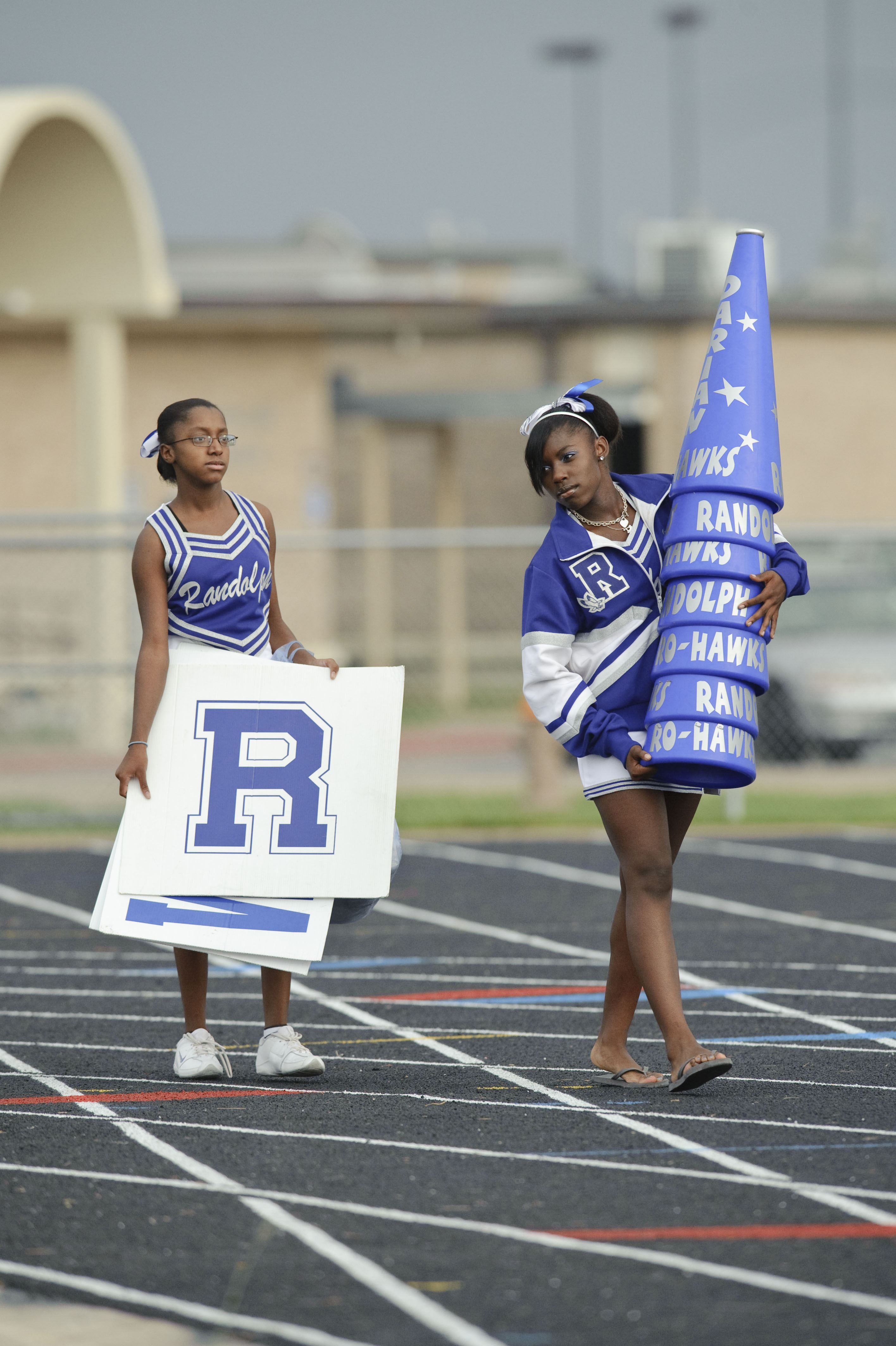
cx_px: 448
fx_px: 14952
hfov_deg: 3.4
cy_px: 673
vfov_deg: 5.2
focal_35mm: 400
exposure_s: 1/800
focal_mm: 400
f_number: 4.5
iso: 2000
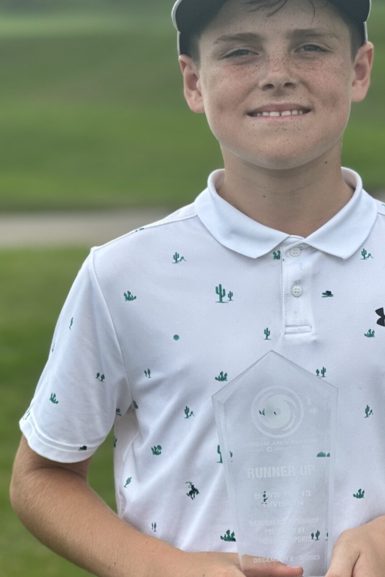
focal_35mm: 128
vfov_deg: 16.0
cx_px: 268
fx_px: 2053
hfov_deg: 10.7
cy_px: 270
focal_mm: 9
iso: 25
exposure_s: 1/191
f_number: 2.8
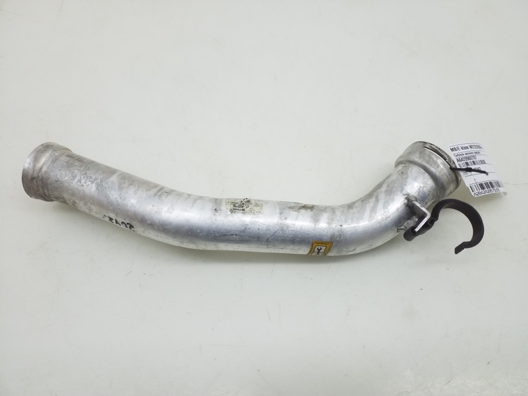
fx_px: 412
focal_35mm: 27
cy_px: 198
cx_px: 264
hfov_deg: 65.3
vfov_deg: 51.4
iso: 80
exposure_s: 1/50
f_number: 1.9
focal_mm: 3.6
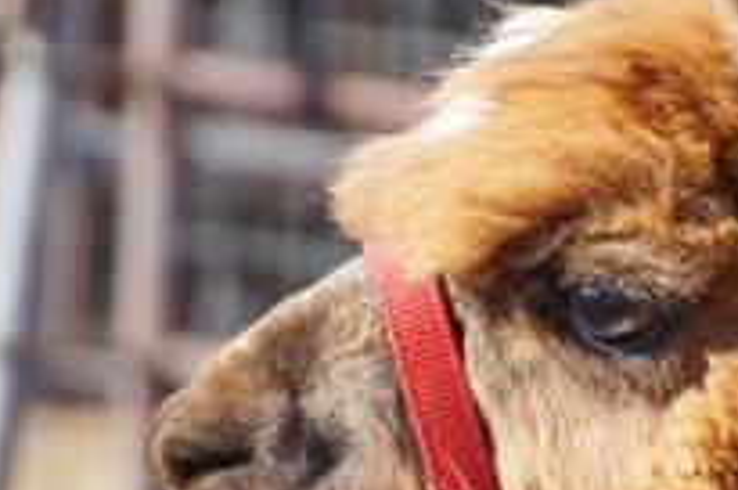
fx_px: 10848
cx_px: 599
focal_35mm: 530
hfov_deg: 3.9
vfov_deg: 2.6
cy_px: 362
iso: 200
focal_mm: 150
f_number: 6.3
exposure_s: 1/250
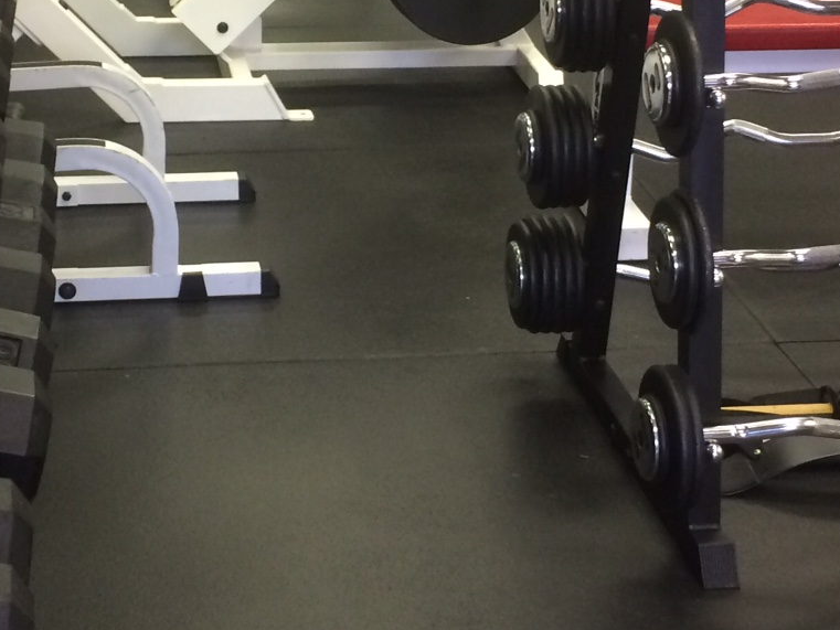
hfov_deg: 24.9
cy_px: 128
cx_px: 309
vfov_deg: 18.7
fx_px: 1893
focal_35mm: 78
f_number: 2.2
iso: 125
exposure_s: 1/30
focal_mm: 4.15
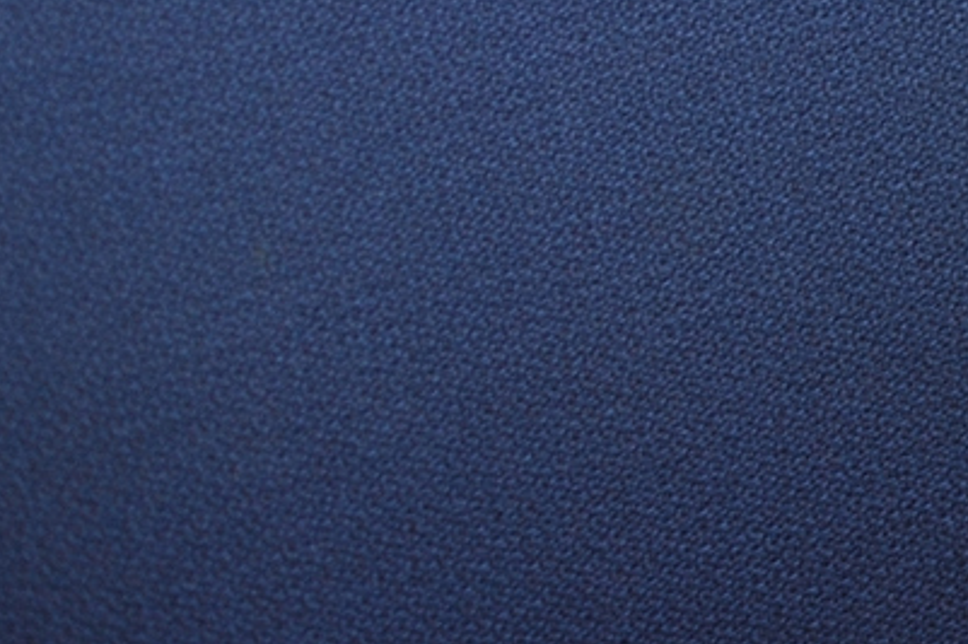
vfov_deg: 3.1
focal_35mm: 434
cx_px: 2428
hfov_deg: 4.6
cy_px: -966
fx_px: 11664
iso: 400
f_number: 3.2
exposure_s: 1/60
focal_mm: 85
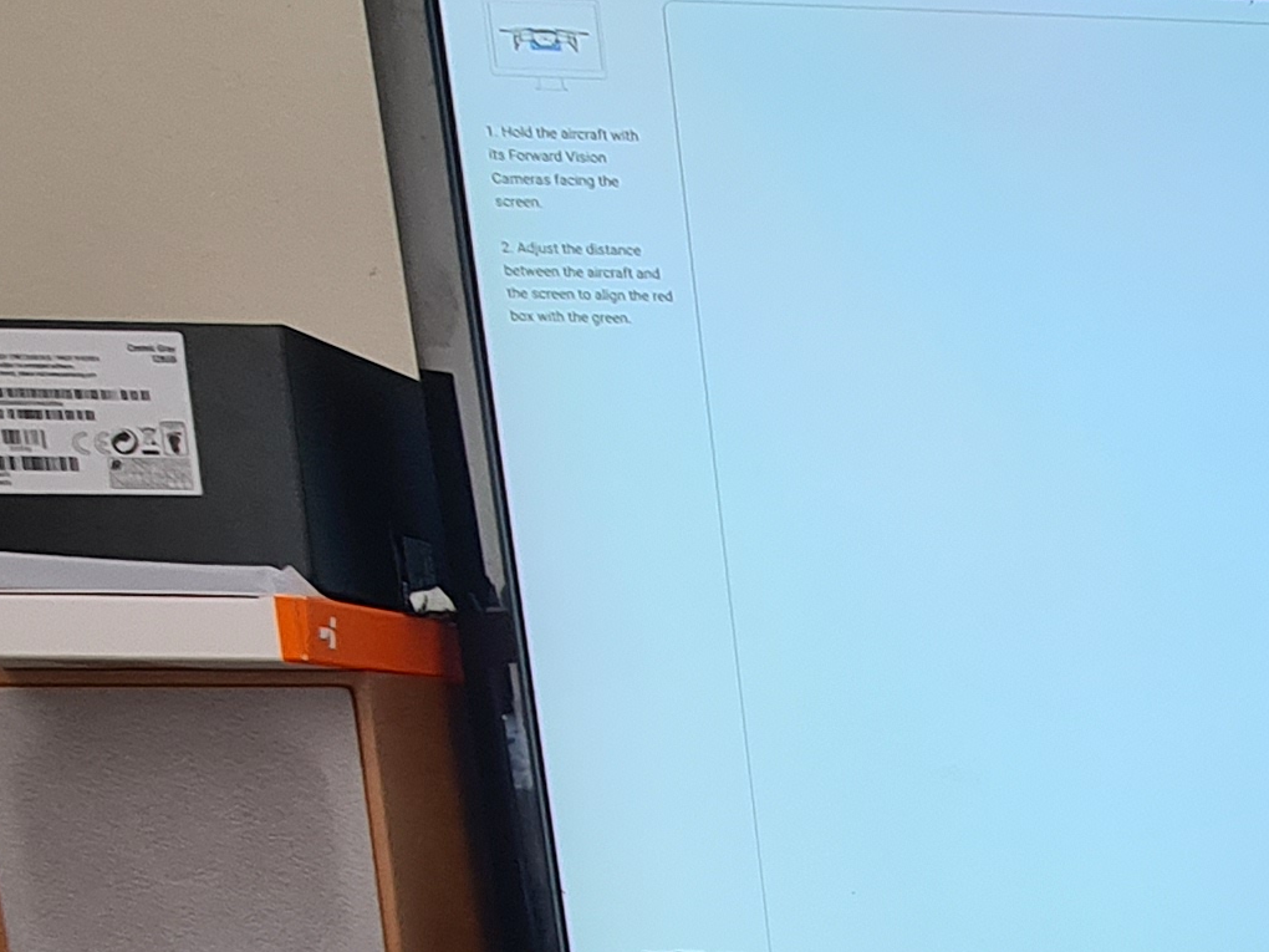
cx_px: 1698
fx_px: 1870
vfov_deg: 25.1
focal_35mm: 51
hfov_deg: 29.3
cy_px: 1202
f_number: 2.2
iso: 100
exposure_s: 1/100
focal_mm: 2.22
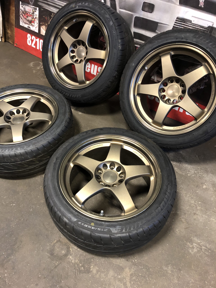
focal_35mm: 28
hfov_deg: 49.7
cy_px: 144
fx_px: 233
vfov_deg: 63.4
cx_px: 108
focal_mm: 4
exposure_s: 1/13
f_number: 1.8
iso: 100
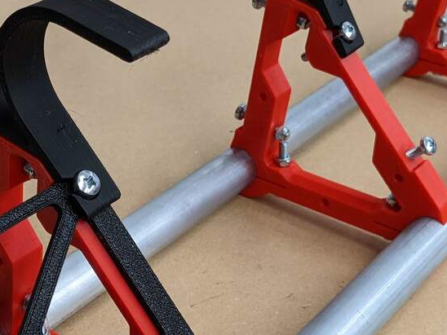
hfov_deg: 27.4
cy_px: 160
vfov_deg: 20.7
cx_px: 246
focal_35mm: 71
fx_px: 917
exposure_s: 1/24
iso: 51
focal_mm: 4.38
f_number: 1.73
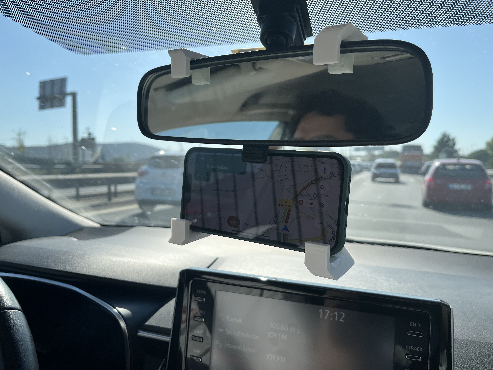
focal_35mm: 26
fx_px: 370
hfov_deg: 67.3
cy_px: 185
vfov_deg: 53.1
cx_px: 246
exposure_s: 1/3215
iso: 50
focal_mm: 5.1
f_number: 1.6
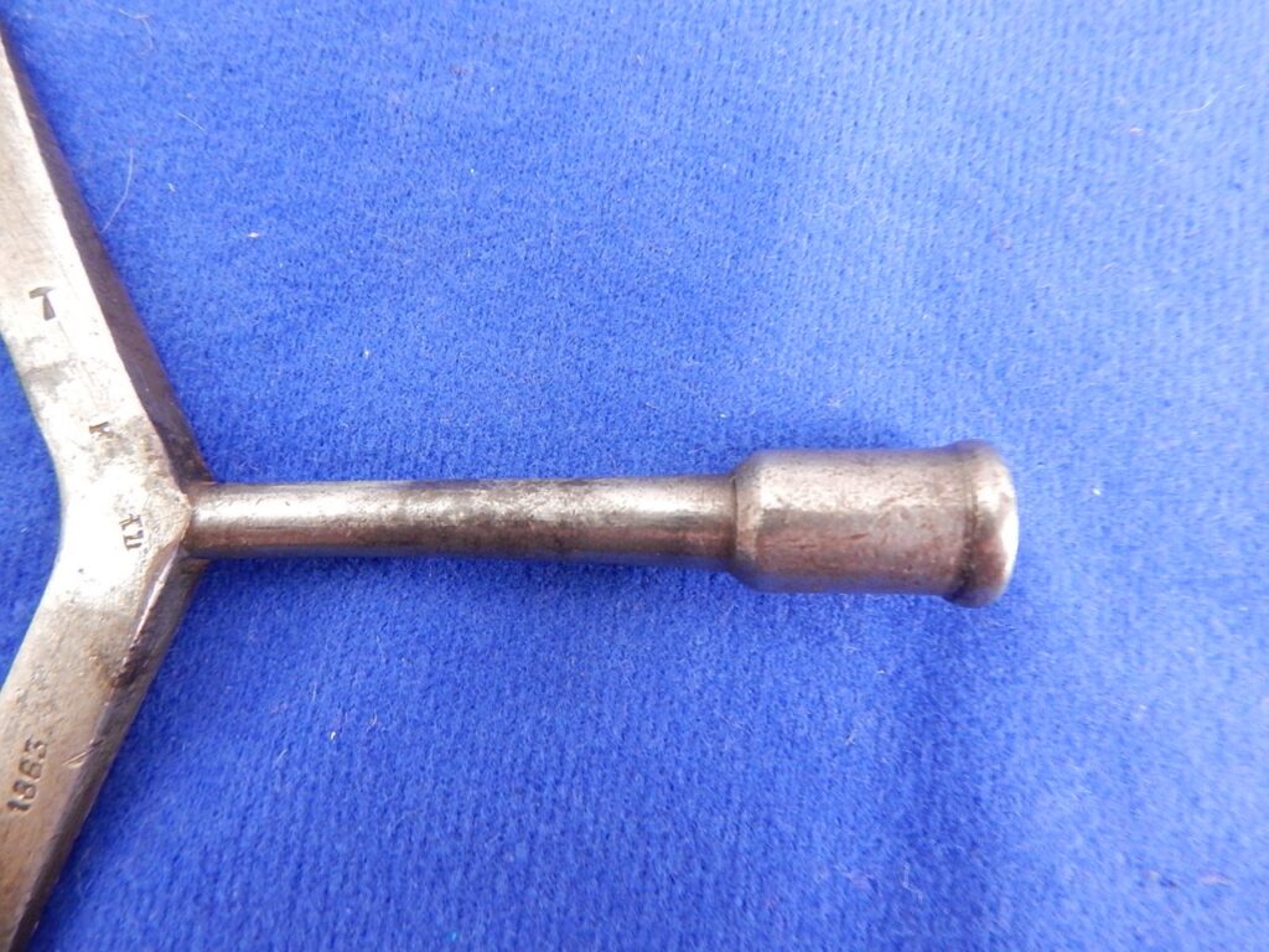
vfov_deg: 61.1
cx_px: 634
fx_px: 807
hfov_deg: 76.4
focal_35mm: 22
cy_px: 476
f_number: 3
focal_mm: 4
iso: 640
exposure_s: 1/8
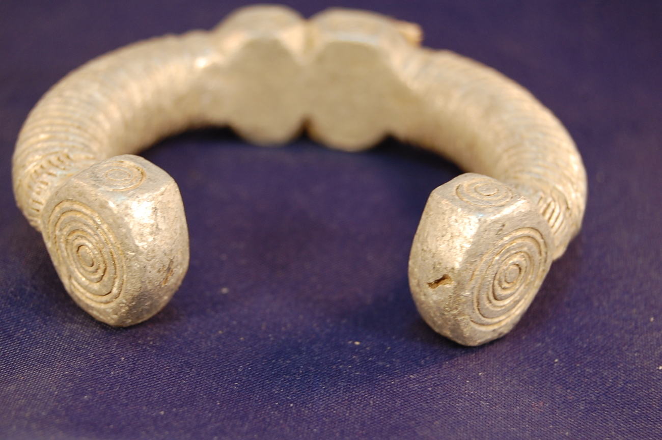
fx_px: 1516
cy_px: 220
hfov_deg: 24.6
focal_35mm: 82
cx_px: 331
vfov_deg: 16.5
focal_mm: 55
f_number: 5.6
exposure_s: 1/30
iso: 400
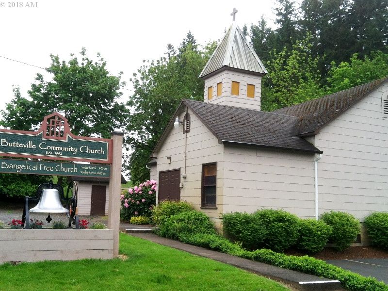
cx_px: 194
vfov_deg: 40.7
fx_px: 392
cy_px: 146
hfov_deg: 52.6
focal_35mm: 35
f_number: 2.8
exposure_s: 1/319
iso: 80
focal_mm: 3.85
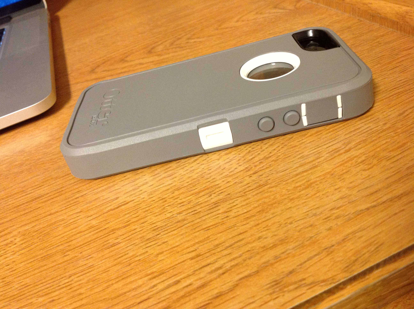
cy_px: 154
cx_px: 207
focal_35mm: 35
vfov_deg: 40.6
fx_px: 418
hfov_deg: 52.7
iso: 250
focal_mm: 4.28
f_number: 2.4
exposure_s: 1/15
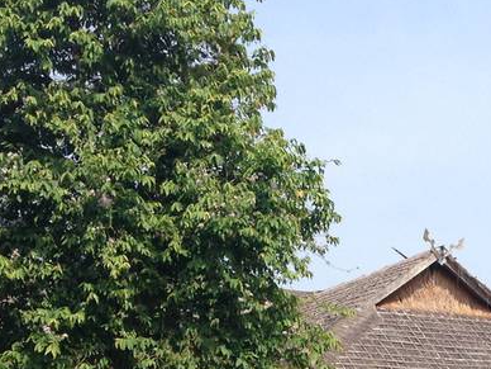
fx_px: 1844
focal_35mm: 130
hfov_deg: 15.0
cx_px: 458
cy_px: 476
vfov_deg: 11.1
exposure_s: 1/1151
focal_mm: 4.28
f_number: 2.4
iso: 50
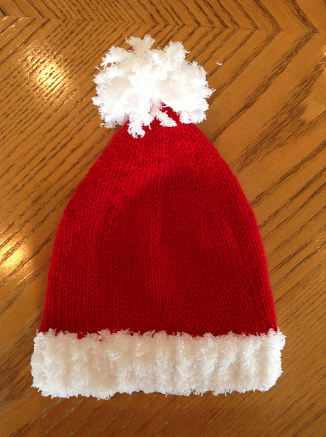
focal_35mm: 33
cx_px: 163
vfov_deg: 55.4
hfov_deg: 42.8
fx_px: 415
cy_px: 218
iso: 100
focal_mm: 3.3
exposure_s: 1/24
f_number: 2.4
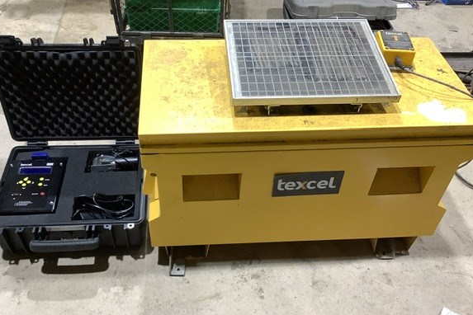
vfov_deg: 36.9
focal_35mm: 36
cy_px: 164
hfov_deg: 53.1
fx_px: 473
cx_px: 225
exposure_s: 1/50
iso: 125
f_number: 2.4
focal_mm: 3.3
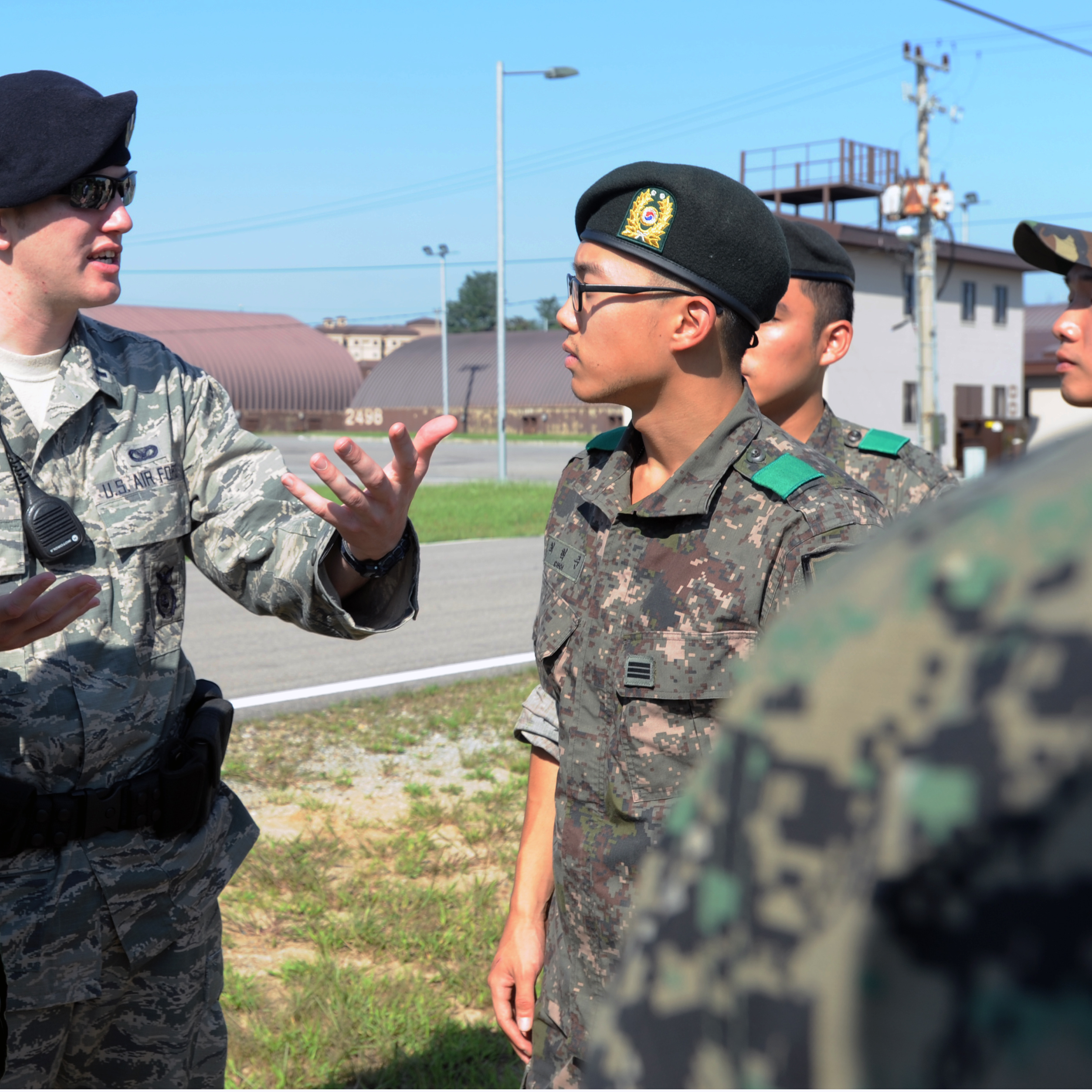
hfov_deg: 37.2
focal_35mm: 45
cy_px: 546
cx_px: 364
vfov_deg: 37.6
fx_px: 1606
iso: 200
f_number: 8
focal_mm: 35
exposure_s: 1/250
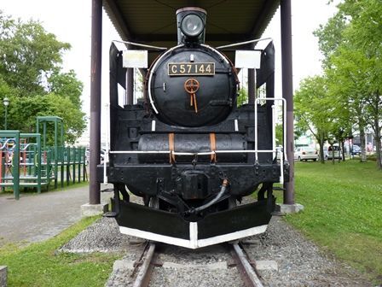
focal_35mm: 34
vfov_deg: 41.8
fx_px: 375
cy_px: 144
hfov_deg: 54.0
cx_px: 191
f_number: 3
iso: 80
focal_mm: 6.1
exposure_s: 1/125
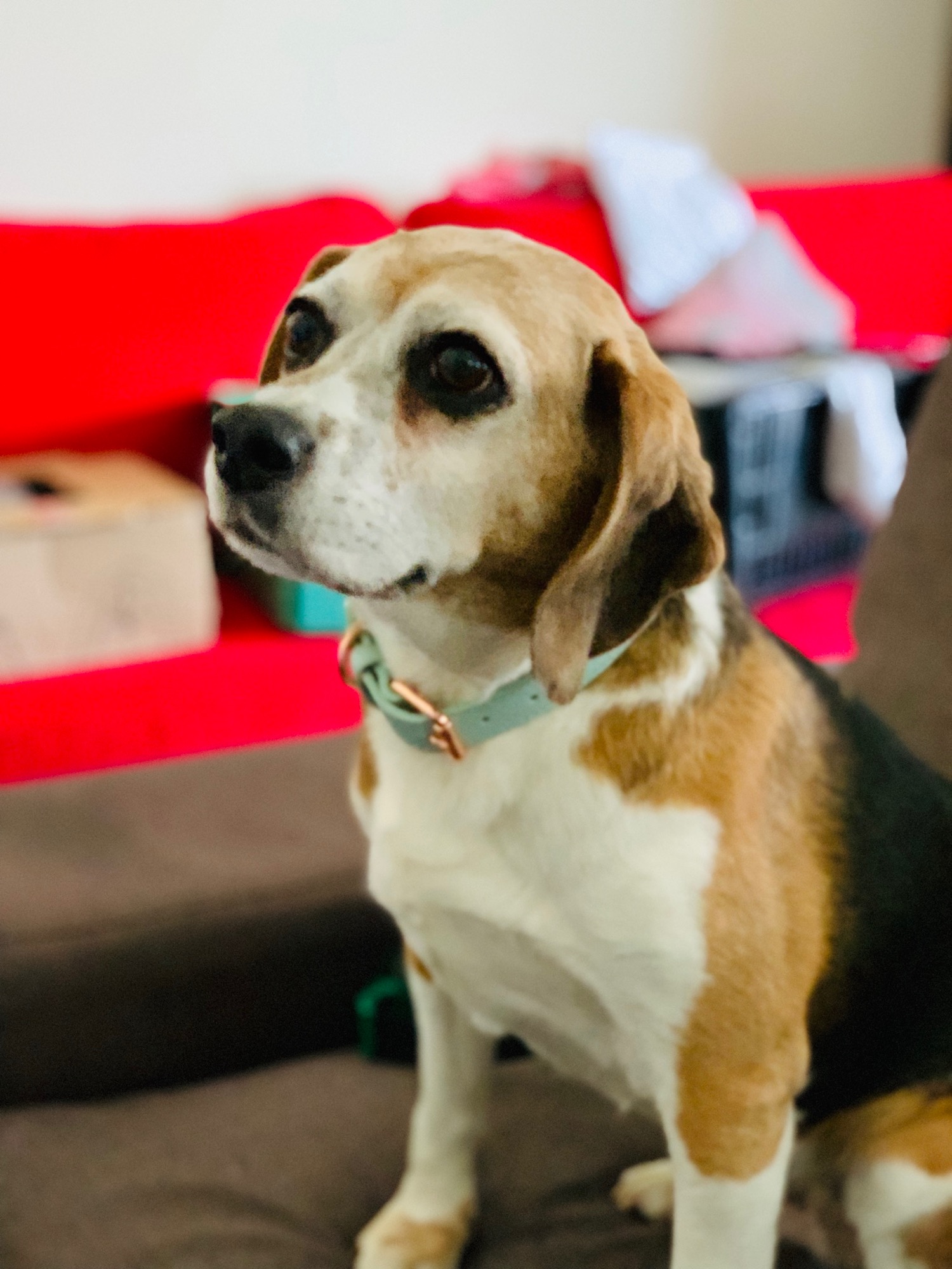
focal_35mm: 52
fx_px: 1907
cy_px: 634
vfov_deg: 36.8
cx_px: 476
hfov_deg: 28.0
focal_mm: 6
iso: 1000
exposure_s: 1/30
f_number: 2.4
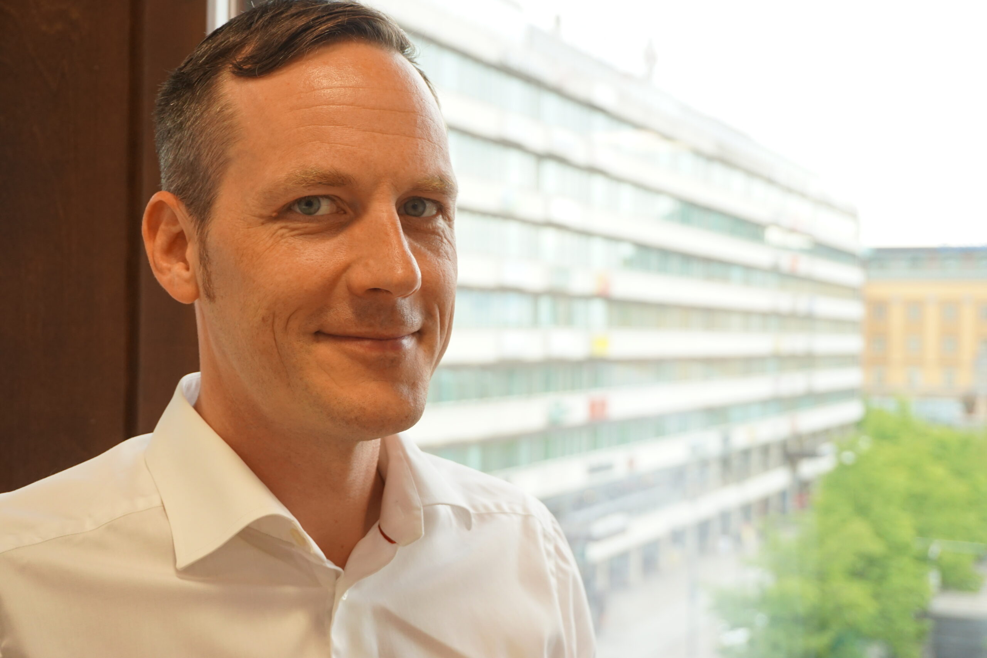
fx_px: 1686
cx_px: 494
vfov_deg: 22.1
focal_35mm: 62
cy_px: 329
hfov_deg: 32.6
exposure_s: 1/160
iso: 500
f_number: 5.6
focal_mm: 41
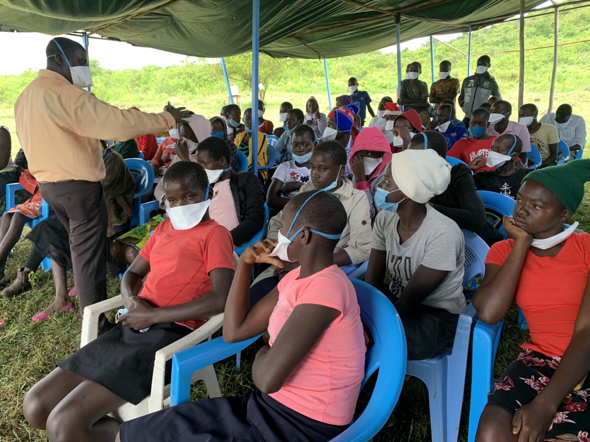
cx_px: 295
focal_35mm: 26
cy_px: 221
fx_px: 443
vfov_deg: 53.1
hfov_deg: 67.3
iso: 100
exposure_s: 1/95
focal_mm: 4.25
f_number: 1.8
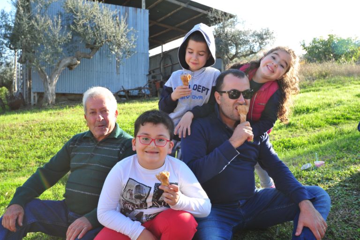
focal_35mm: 35
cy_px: 120
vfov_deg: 37.8
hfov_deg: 54.5
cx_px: 180
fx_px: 350
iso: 400
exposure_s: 1/200
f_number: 7.1
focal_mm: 35
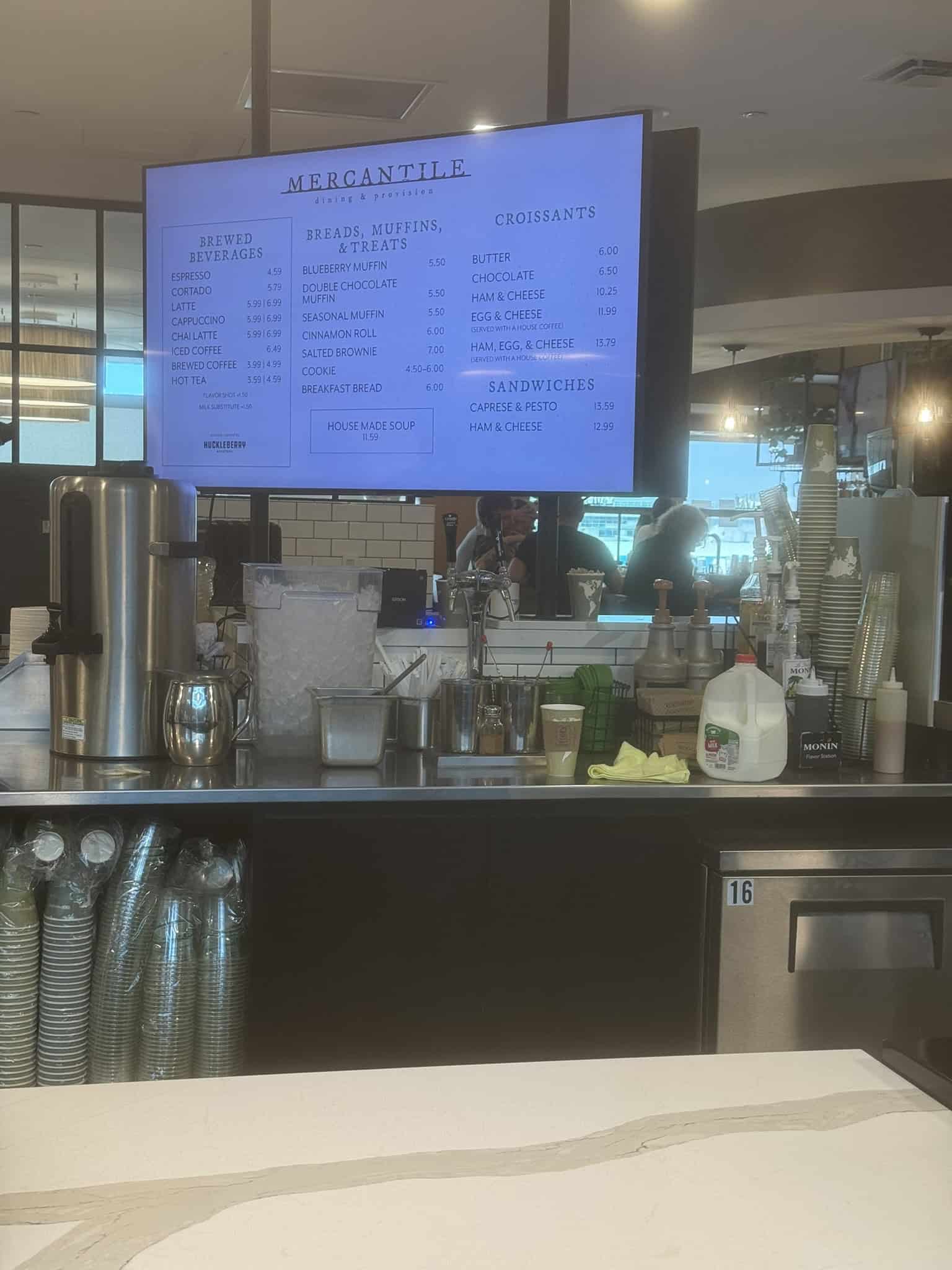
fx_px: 1760
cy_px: 635
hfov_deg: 30.3
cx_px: 476
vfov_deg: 39.7
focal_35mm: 48
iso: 80
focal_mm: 6.8
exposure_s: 1/120
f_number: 1.8
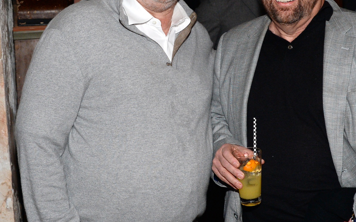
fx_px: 631
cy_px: 84
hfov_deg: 31.4
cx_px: 222
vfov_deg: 20.0
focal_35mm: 65
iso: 1600
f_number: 5.6
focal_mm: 38
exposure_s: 1/250
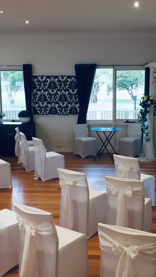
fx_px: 316
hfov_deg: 27.7
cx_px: 93
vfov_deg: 47.4
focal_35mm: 43
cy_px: 141
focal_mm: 4.15
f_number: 2.2
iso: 64
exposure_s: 1/33
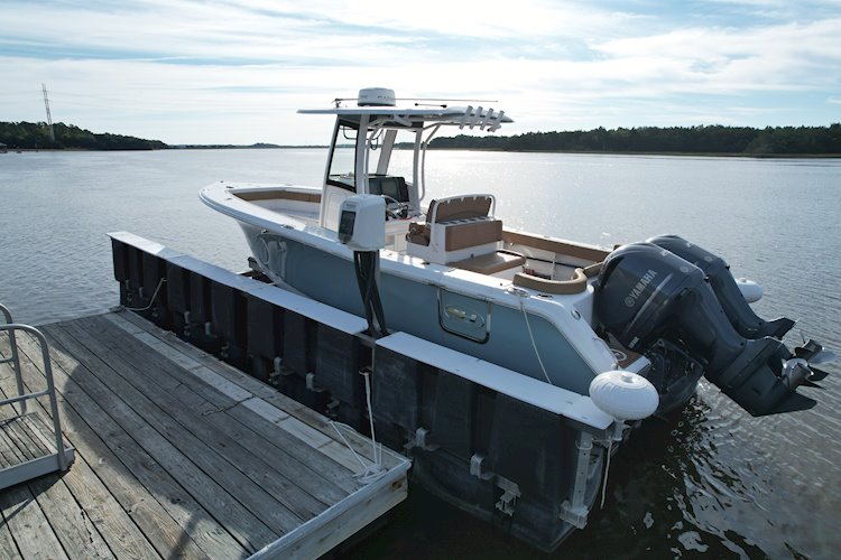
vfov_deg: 57.2
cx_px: 420
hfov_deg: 78.6
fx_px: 514
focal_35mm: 22
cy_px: 280
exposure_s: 1/2500
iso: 100
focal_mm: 8.38
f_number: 2.8
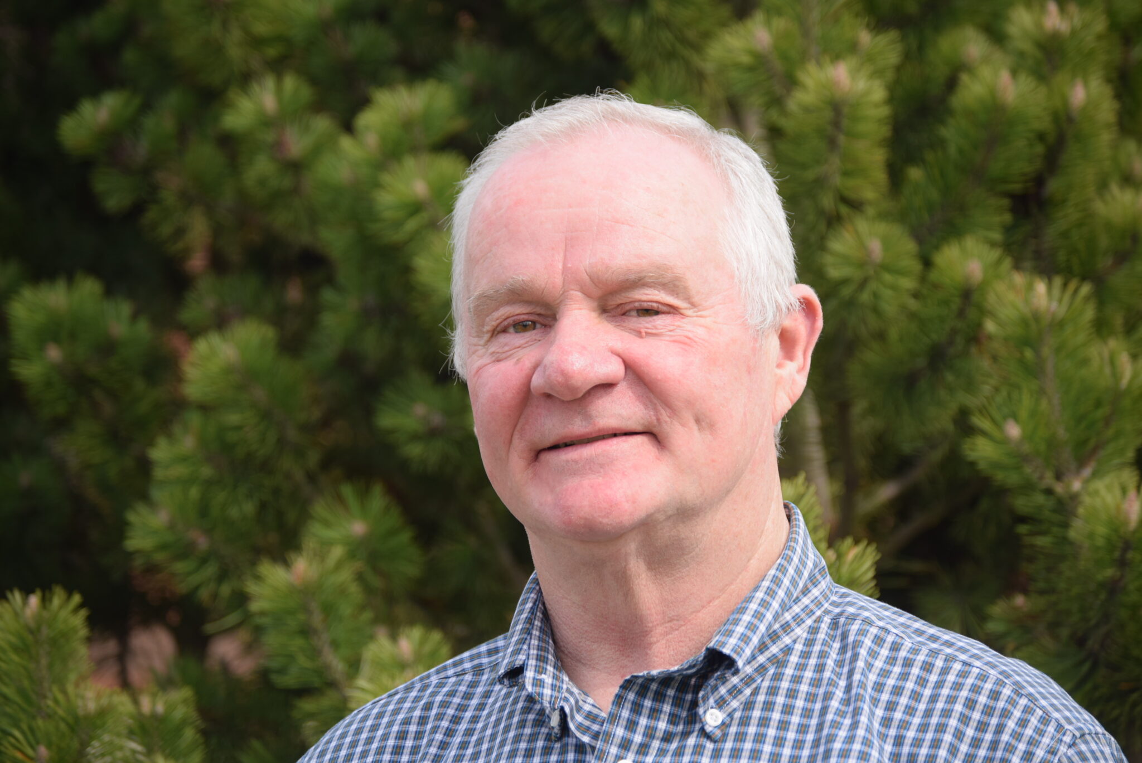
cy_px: 382
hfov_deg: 17.0
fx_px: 3810
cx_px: 571
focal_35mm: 120
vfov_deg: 11.4
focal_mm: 80
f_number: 5
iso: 100
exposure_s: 1/400
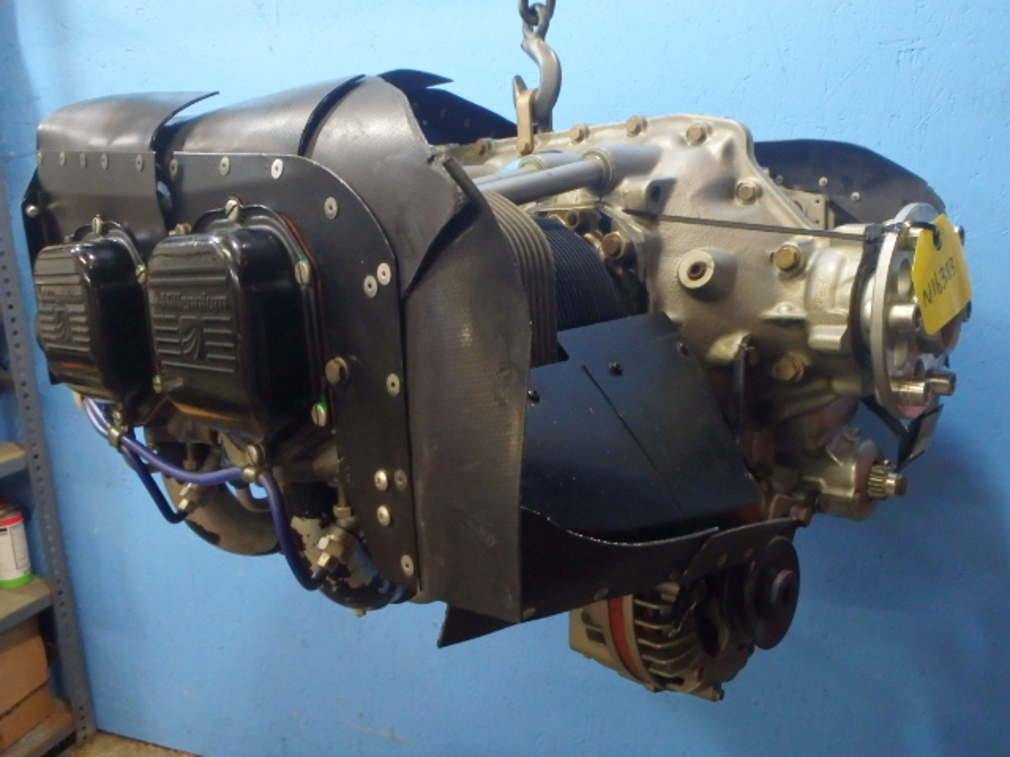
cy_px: 378
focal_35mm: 28
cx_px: 505
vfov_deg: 49.7
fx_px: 817
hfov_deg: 63.4
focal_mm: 5
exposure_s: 1/15
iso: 800
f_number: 3.9
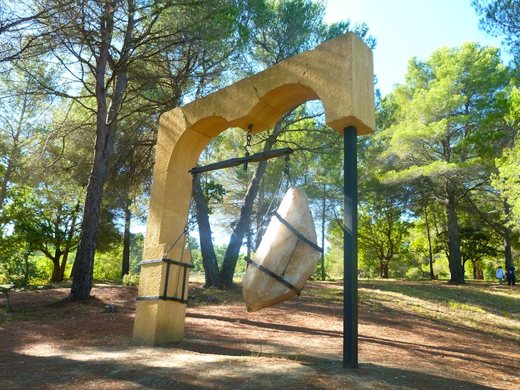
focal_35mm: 25
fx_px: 376
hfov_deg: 69.4
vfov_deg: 54.9
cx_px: 260
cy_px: 195
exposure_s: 1/100
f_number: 3.3
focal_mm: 4.5
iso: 80
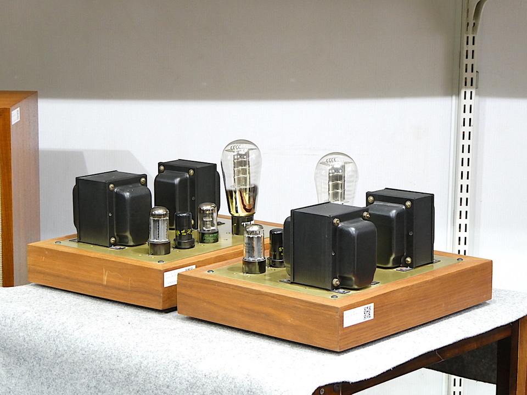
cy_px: 198
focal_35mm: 90
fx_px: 1370
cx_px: 264
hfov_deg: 21.8
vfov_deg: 16.4
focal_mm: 16.1
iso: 400
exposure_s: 1/3.2
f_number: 8
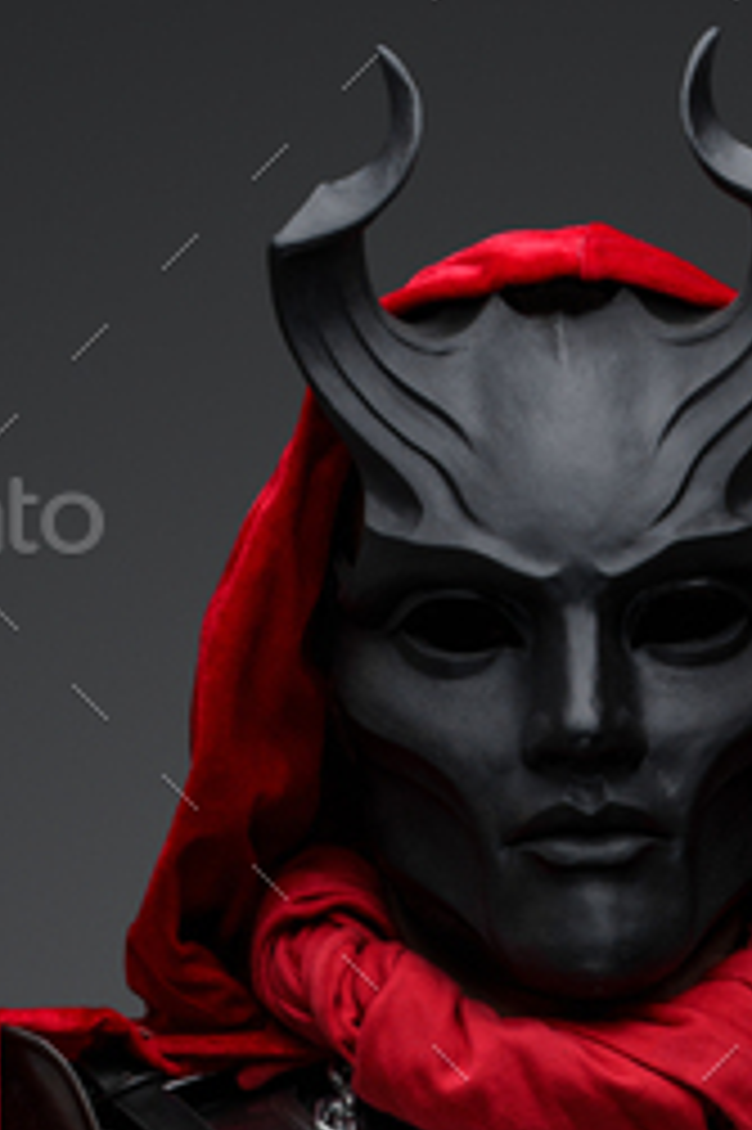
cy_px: 1839
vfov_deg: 8.7
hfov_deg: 6.0
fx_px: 7185
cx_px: 563
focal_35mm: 229
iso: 160
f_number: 8
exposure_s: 1/160
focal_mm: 65
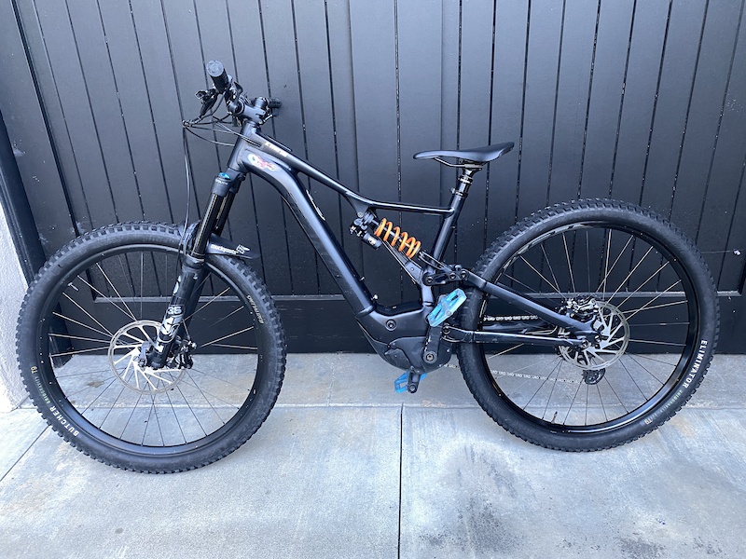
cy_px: 280
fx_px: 560
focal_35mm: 26
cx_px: 373
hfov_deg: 67.3
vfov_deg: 53.1
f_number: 1.8
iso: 160
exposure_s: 1/60
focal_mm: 4.25
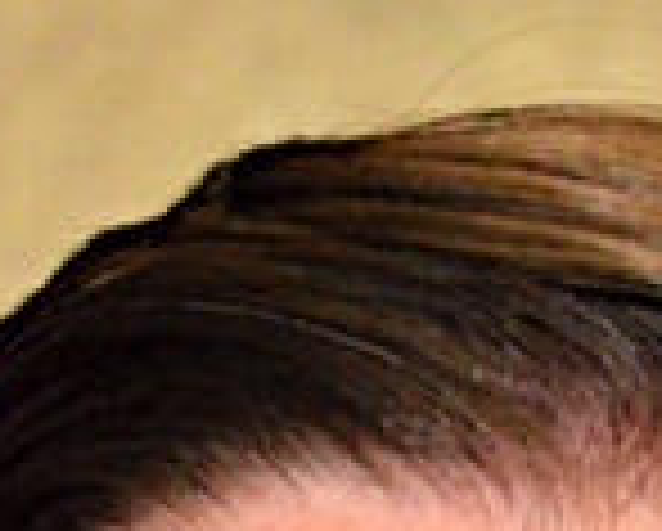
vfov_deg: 3.1
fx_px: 9574
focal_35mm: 488
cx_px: 473
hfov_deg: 4.0
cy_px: 1436
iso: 2000
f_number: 9
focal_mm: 80
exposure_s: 1/60
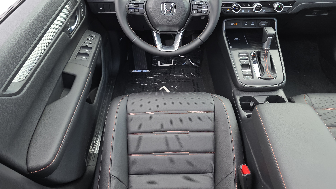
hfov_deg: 71.9
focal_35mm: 26
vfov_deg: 43.9
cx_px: 166
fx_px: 232
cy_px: 66
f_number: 1.7
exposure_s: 1/180
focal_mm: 6.3
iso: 50
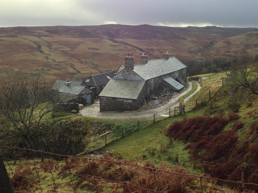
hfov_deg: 51.3
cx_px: 135
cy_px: 101
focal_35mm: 36
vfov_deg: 39.6
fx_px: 268
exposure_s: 1/384
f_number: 2.4
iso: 50
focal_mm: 4.13
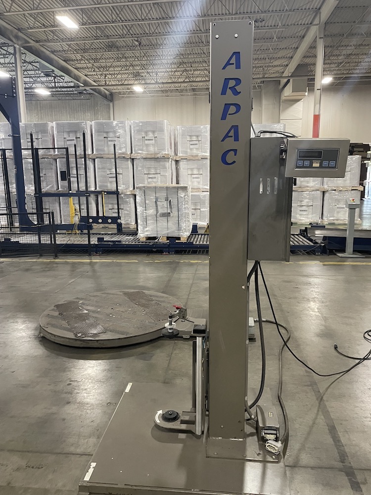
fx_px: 372
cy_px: 248
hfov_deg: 53.1
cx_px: 186
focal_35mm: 26
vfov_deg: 67.3
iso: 500
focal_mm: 4.2
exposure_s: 1/60
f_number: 1.6
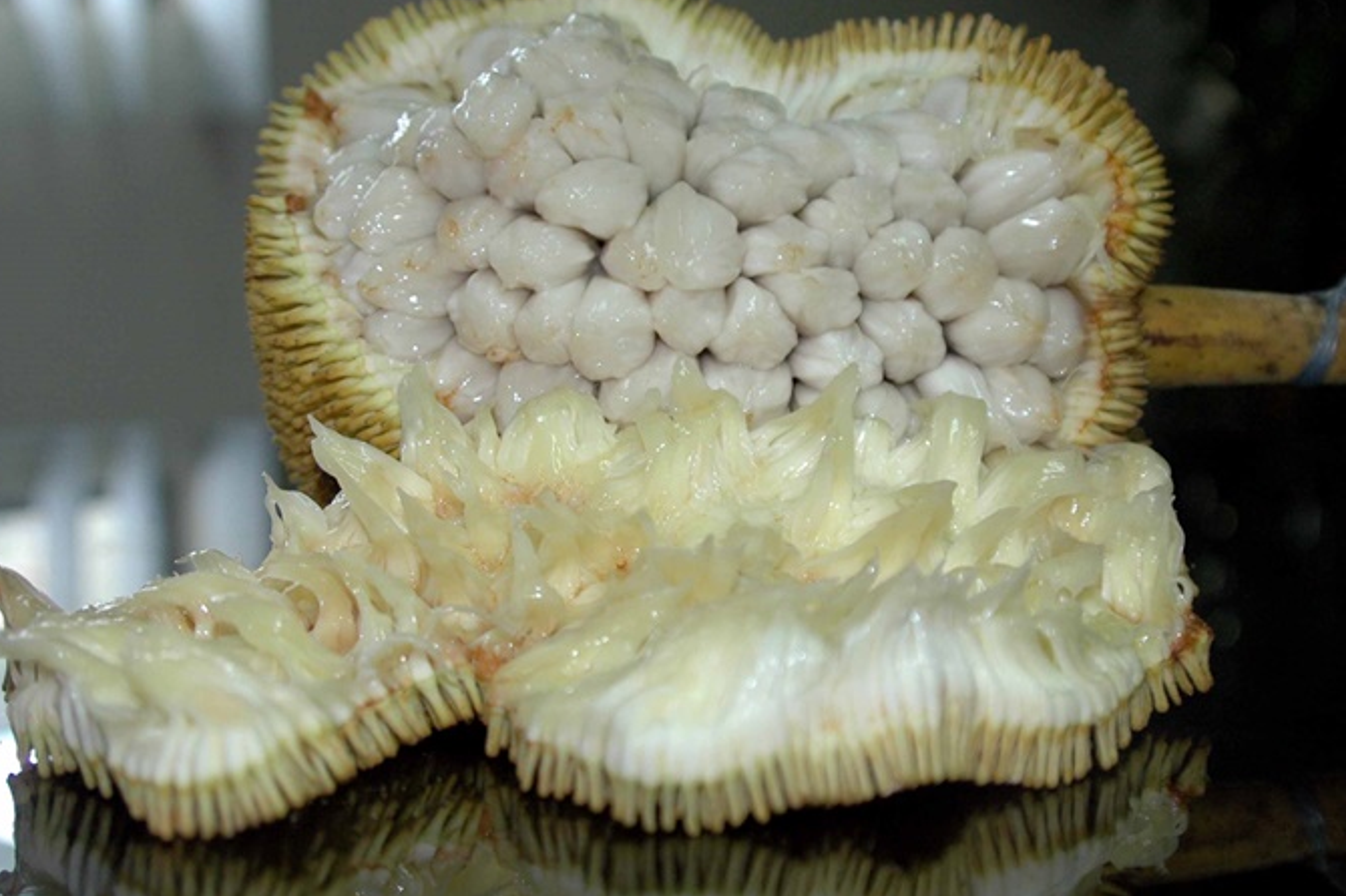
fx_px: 1756
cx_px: 723
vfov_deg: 28.6
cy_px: 437
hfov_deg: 41.9
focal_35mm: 47
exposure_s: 1/60
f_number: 3.5
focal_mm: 28
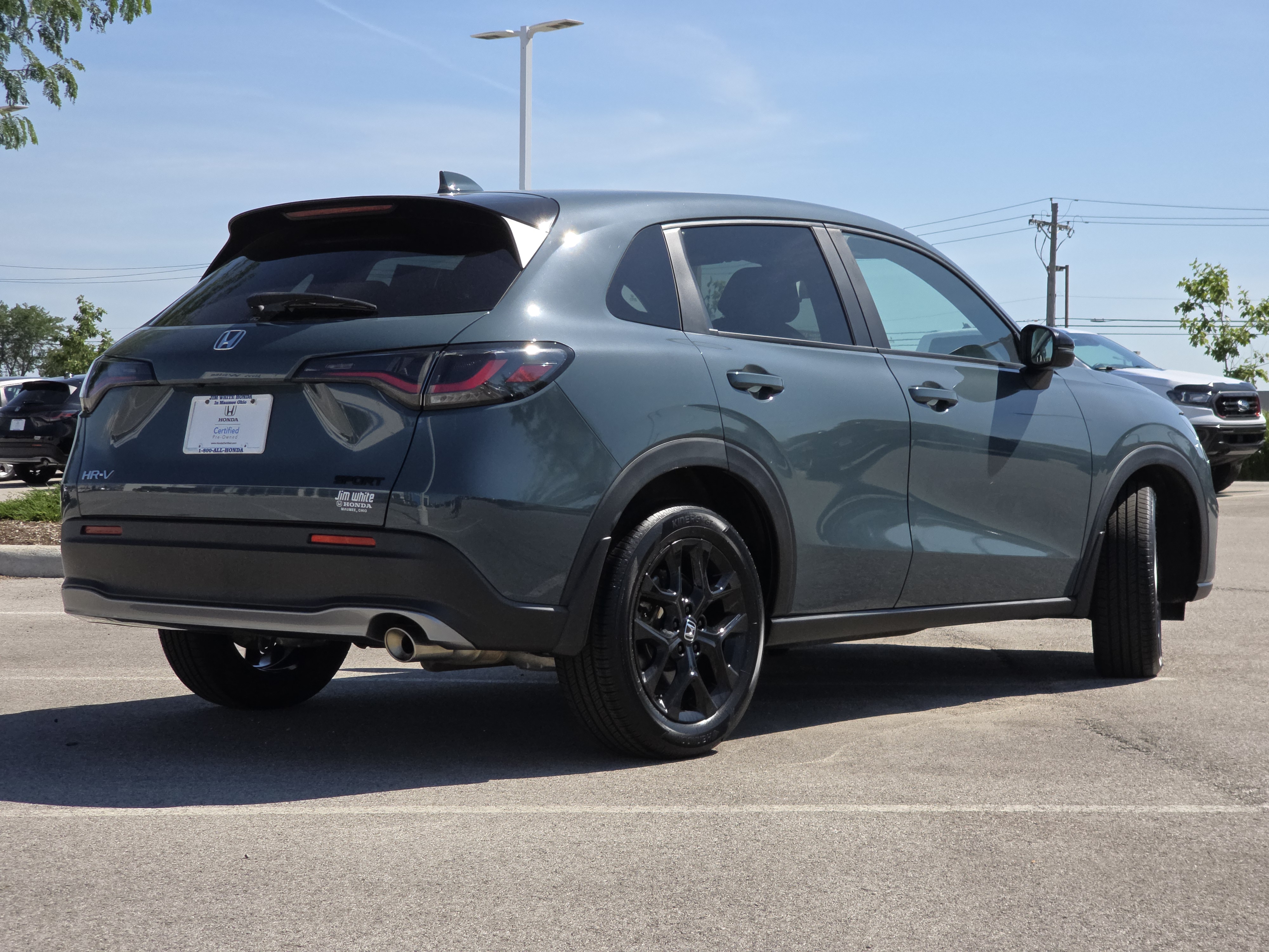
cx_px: 634
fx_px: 2529
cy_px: 476
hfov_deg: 28.2
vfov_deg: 21.3
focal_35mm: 69
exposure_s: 1/2128
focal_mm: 7.9
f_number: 2.4
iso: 50
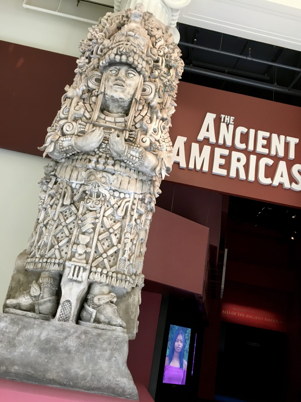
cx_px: 153
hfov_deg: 46.8
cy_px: 207
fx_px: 348
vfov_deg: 60.0
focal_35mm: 30
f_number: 2.2
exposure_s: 1/30
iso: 100
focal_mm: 4.15
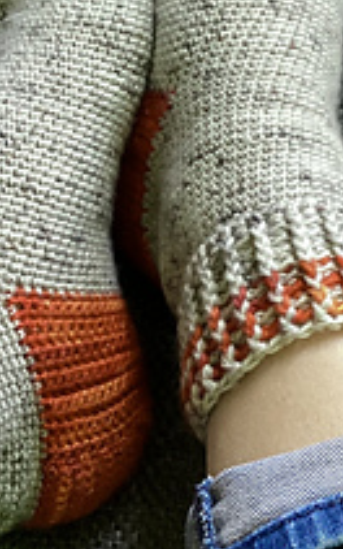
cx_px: 152
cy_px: 117
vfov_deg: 26.0
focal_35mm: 78
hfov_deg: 16.7
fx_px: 1166
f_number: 2.4
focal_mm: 3.3
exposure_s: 1/40
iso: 250
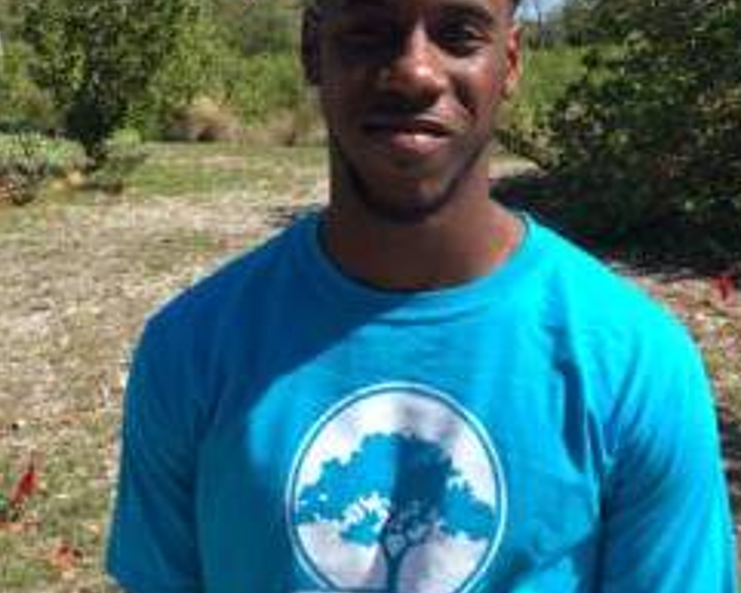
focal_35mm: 47
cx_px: 409
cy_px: 154
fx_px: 1031
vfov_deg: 31.6
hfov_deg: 39.5
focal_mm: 4.15
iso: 25
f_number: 2.2
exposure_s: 1/974
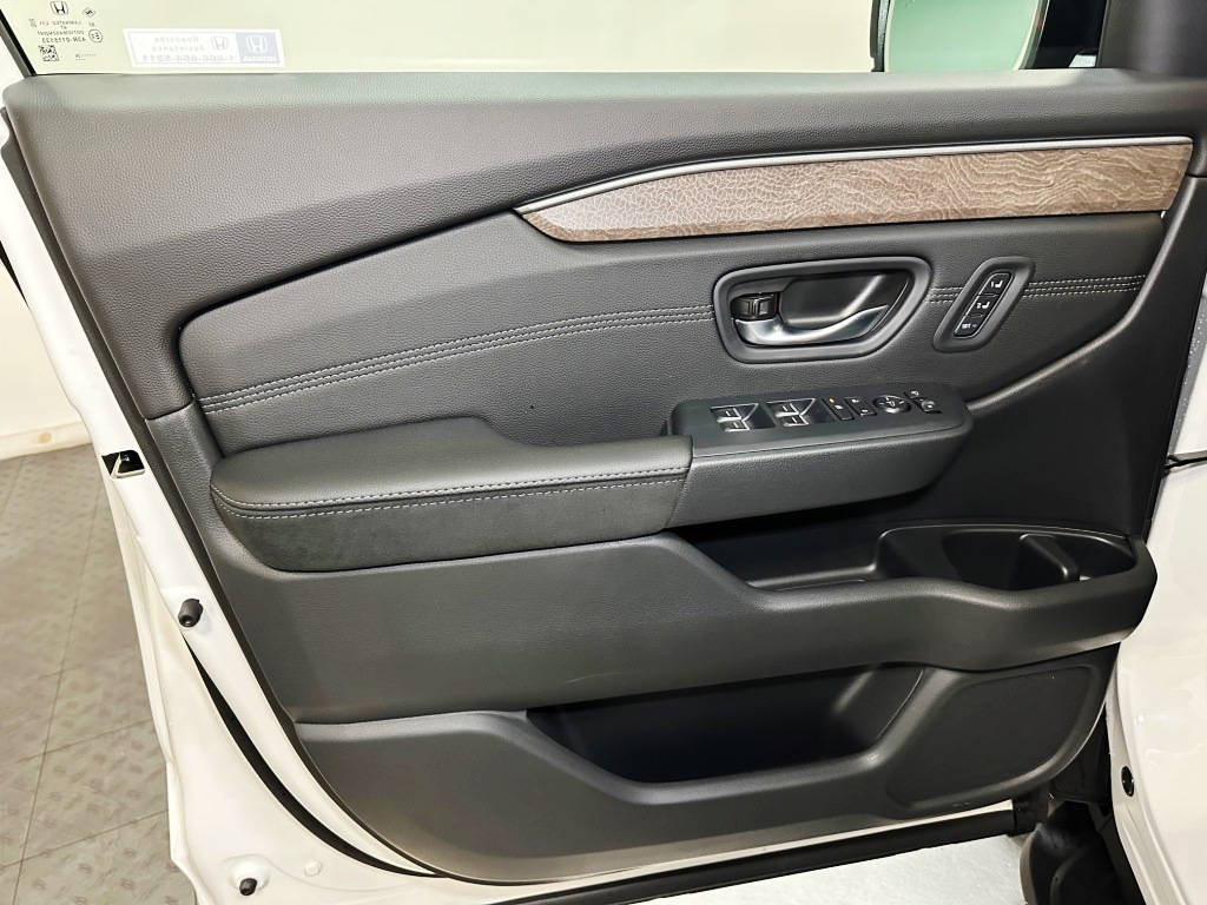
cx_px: 604
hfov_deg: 71.6
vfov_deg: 56.8
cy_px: 452
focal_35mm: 24
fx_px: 837
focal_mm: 6.86
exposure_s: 1/40
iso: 800
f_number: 1.78
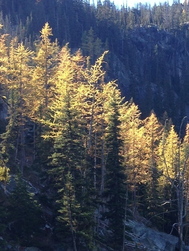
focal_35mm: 92
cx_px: 258
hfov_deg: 15.2
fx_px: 669
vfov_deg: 20.9
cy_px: 223
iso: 50
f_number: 2.4
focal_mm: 4.12
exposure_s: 1/301
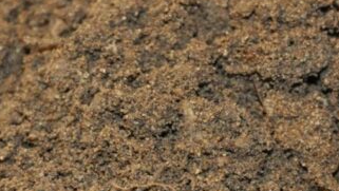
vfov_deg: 2.9
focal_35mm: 426
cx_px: 186
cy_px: 144
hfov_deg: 5.1
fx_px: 3829
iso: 800
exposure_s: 1/60
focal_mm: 85
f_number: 5.6
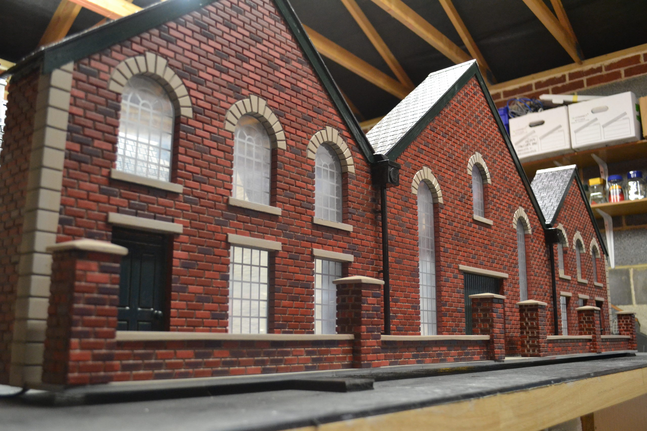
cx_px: 324
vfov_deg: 40.0
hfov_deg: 57.2
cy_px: 216
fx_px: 593
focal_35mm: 33
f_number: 3.8
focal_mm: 22
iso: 2200
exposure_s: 1/60
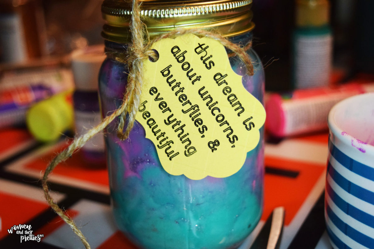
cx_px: 187
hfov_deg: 37.9
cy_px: 124
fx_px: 545
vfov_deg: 25.8
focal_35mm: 52
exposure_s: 1/500
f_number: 4.5
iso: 2000
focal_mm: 35
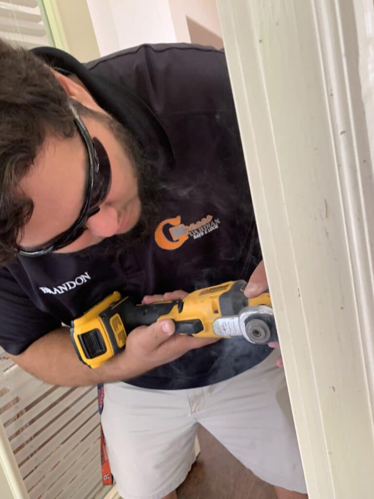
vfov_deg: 67.3
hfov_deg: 53.1
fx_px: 375
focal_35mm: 26
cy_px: 250
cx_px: 187
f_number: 1.8
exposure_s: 1/60
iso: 250
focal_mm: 4.25
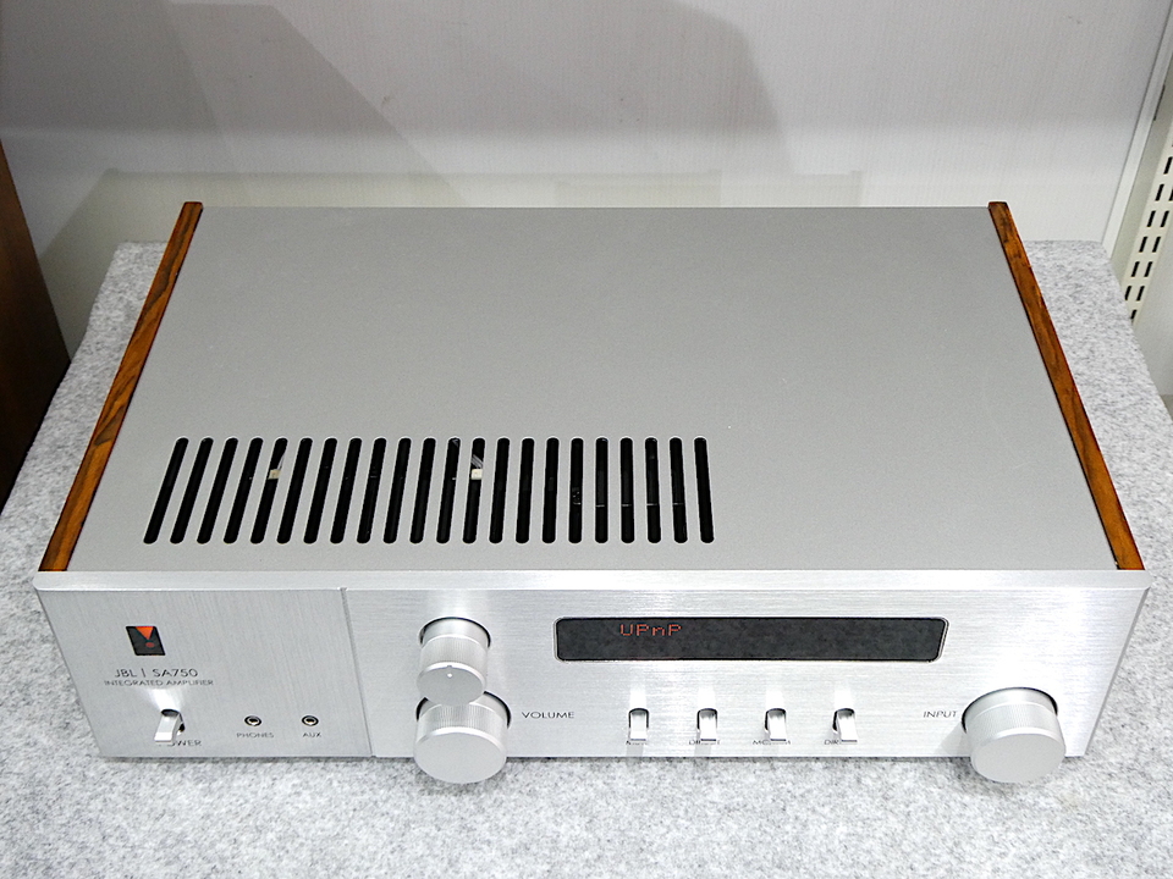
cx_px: 586
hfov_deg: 46.8
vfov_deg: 36.0
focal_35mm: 40
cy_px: 440
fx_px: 1355
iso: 400
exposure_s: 1/15
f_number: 4
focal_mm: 7.2
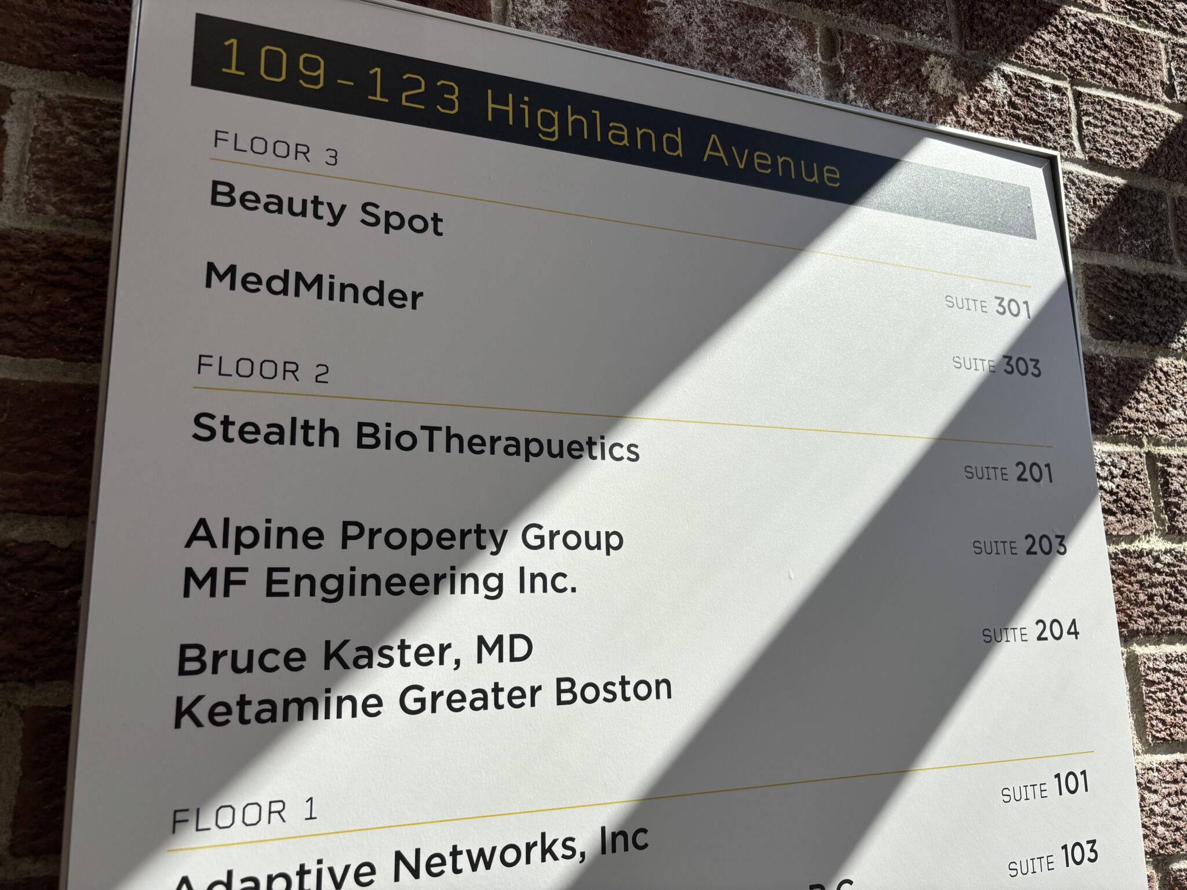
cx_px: 594
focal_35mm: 26
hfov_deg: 67.3
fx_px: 892
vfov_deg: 53.1
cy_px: 445
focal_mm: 5.96
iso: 50
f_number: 1.6
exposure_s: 1/988
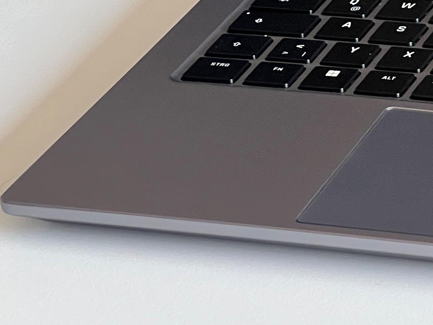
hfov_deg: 7.1
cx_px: 633
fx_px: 3428
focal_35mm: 274
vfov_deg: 5.4
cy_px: -166
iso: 200
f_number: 2.8
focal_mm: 9
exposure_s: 1/75
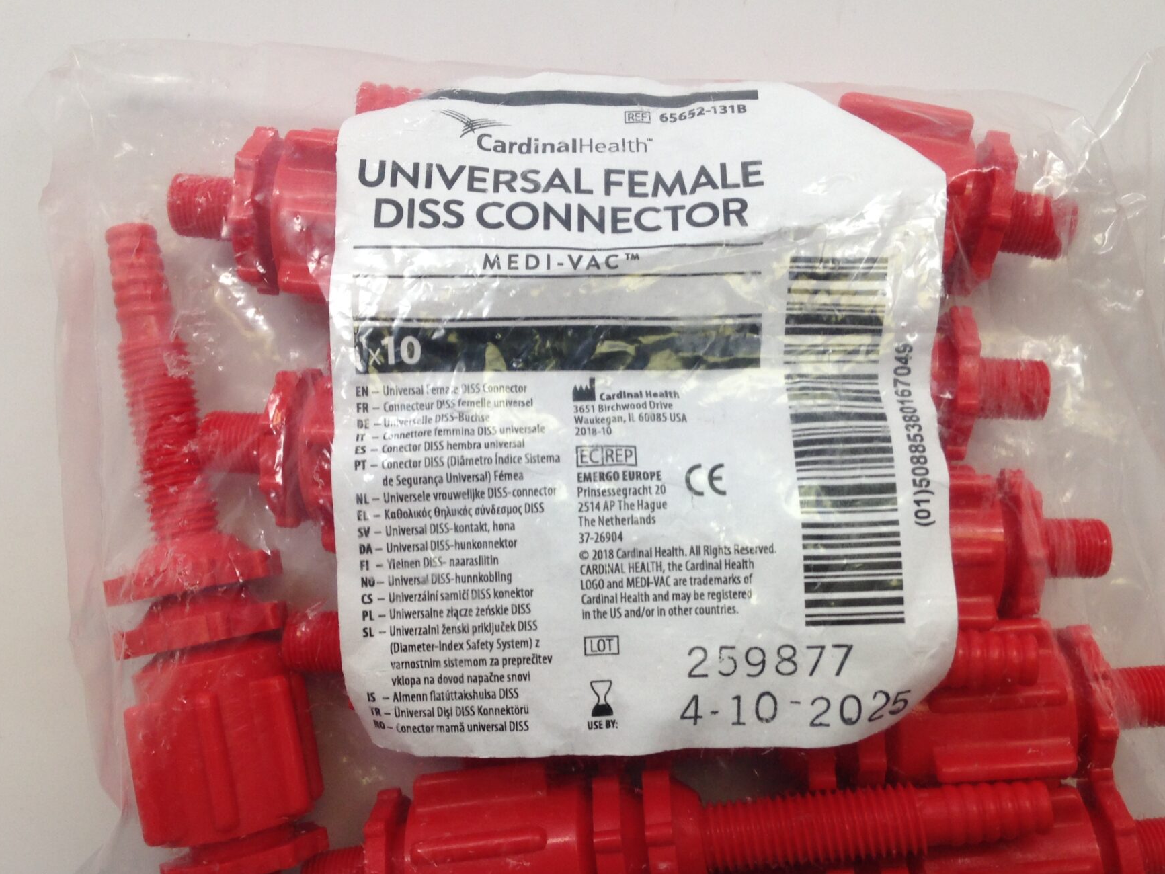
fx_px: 1313
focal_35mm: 39
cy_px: 484
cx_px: 617
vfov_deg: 36.8
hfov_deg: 47.8
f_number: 2.4
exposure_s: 1/40
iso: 50
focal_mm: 4.12
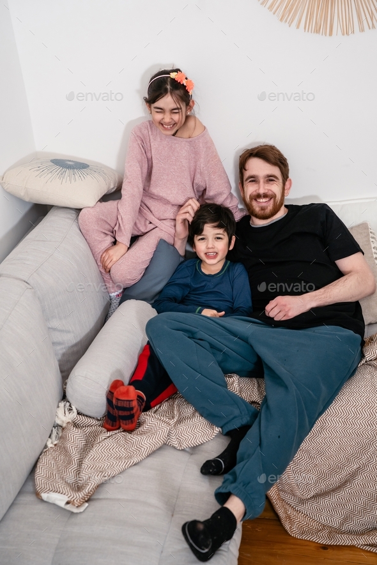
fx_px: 785
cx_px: 188
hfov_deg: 27.0
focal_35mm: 50
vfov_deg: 39.6
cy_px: 282
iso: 800
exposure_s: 1/125
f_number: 3.2
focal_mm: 50
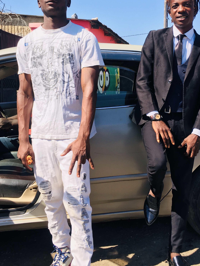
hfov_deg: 34.1
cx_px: 128
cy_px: 106
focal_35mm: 42
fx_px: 324
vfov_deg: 44.5
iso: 25
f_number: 2.2
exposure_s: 1/864
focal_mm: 4.15
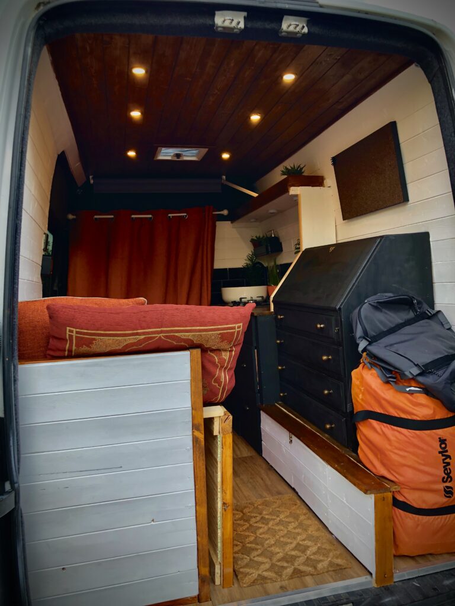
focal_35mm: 28
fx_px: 491
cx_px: 228
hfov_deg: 49.7
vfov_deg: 63.4
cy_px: 303
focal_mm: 3.99
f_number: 1.8
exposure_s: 1/120
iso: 64
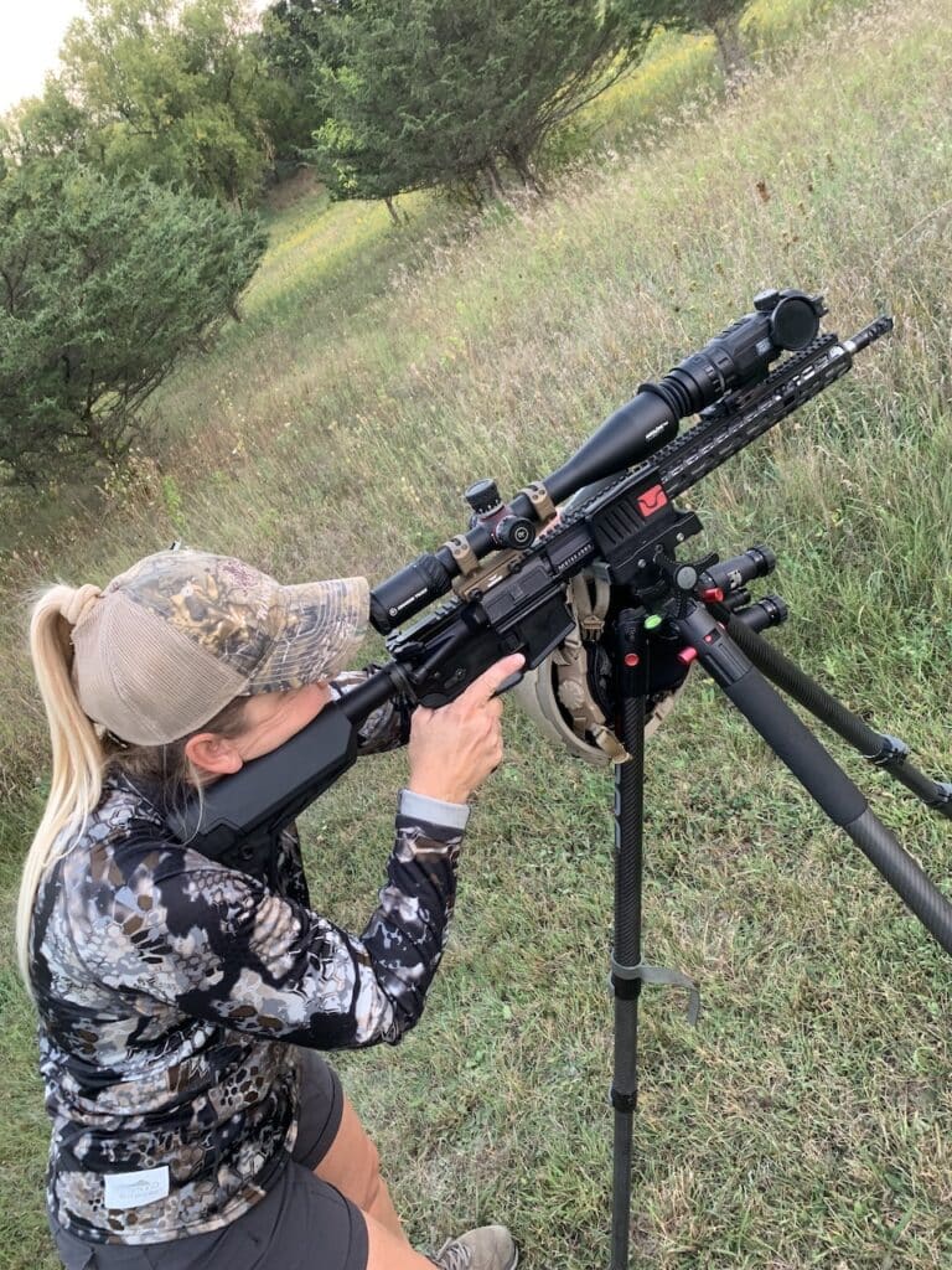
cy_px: 635
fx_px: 953
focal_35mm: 26
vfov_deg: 67.3
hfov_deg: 53.1
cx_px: 476
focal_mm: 4.25
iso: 100
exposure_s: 1/60
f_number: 1.8
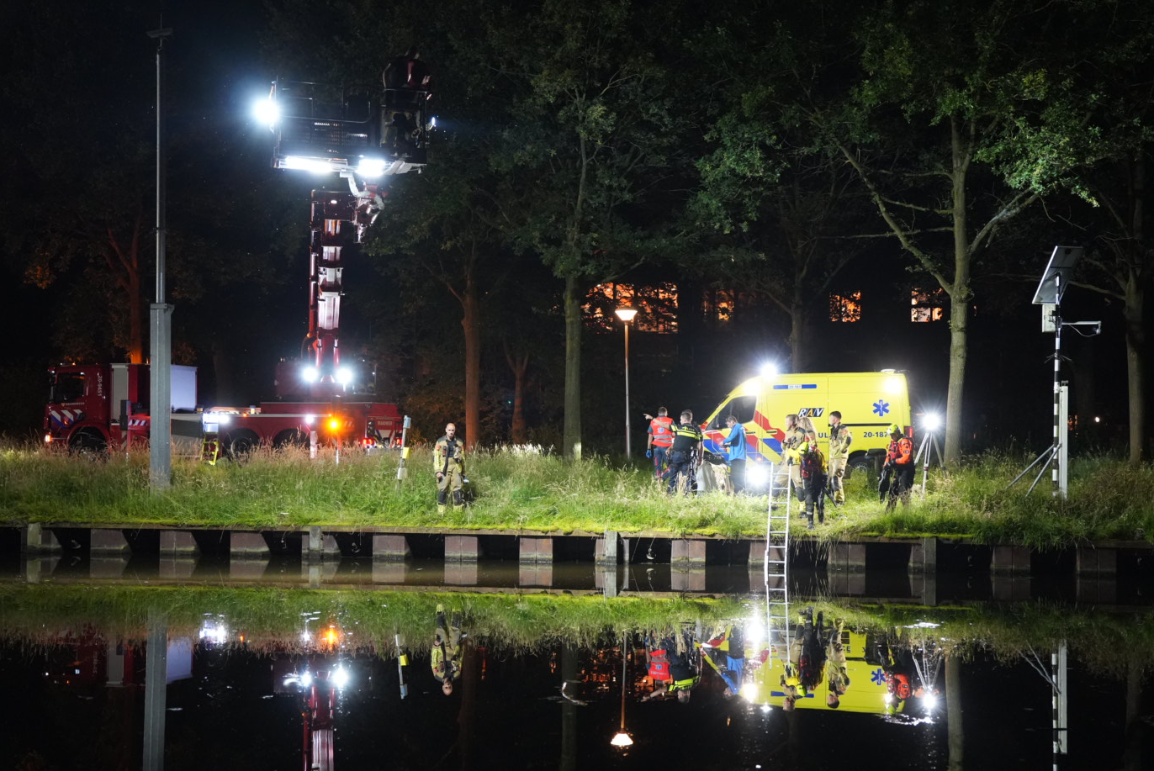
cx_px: 634
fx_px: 1700
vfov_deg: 25.5
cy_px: 433
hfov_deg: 37.5
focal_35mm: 53
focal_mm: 45
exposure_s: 1/160
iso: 6400
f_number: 2.2
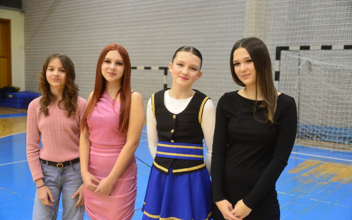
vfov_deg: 31.2
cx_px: 176
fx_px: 393
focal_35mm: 41
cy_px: 117
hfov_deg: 48.2
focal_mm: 40
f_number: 4
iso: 3200
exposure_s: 1/125
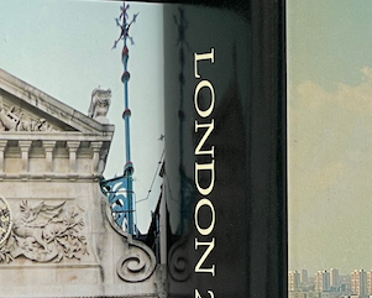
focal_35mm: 216
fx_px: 2379
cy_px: 275
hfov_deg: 8.9
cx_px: 147
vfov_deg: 7.1
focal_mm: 6
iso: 25
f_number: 2
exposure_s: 1/189
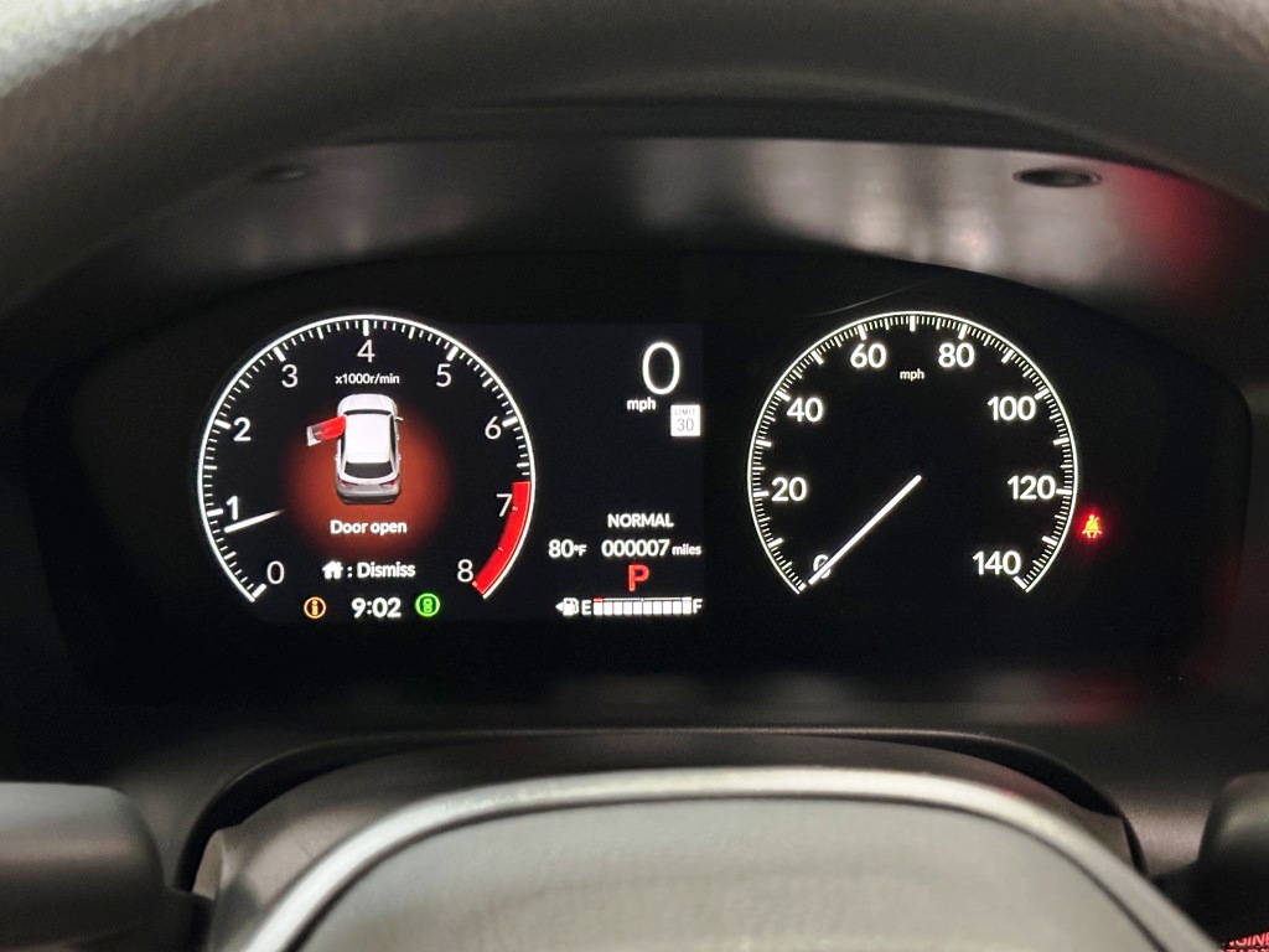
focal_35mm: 48
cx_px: 634
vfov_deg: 30.3
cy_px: 476
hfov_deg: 39.7
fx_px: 1760
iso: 640
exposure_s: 1/24
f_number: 1.78
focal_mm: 6.86
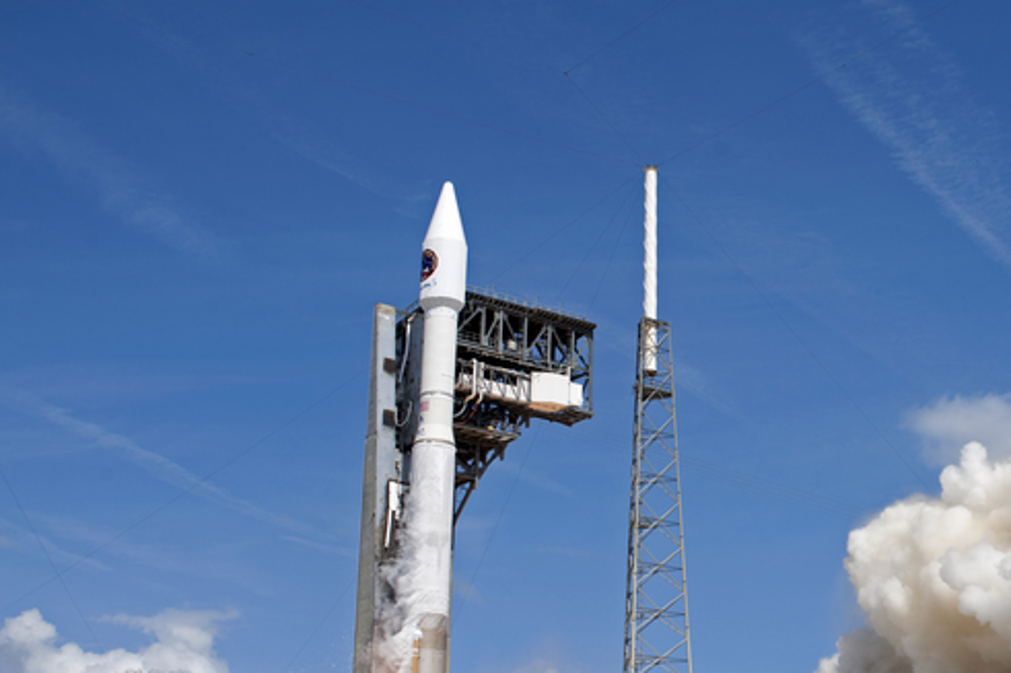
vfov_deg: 23.7
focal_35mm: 57
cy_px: 430
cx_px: 803
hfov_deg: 34.1
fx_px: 1600
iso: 200
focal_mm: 35
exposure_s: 1/1000
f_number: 8
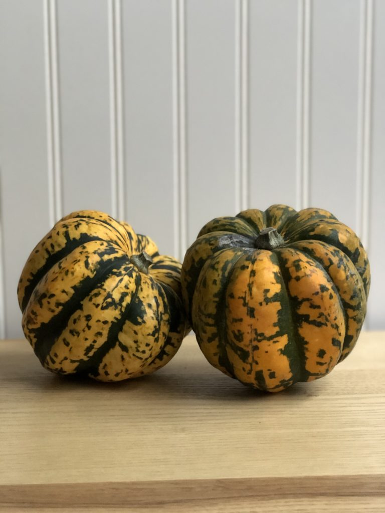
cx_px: 192
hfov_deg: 25.7
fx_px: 845
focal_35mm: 57
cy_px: 256
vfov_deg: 33.8
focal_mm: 6.6
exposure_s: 1/30
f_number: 2.8
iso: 400
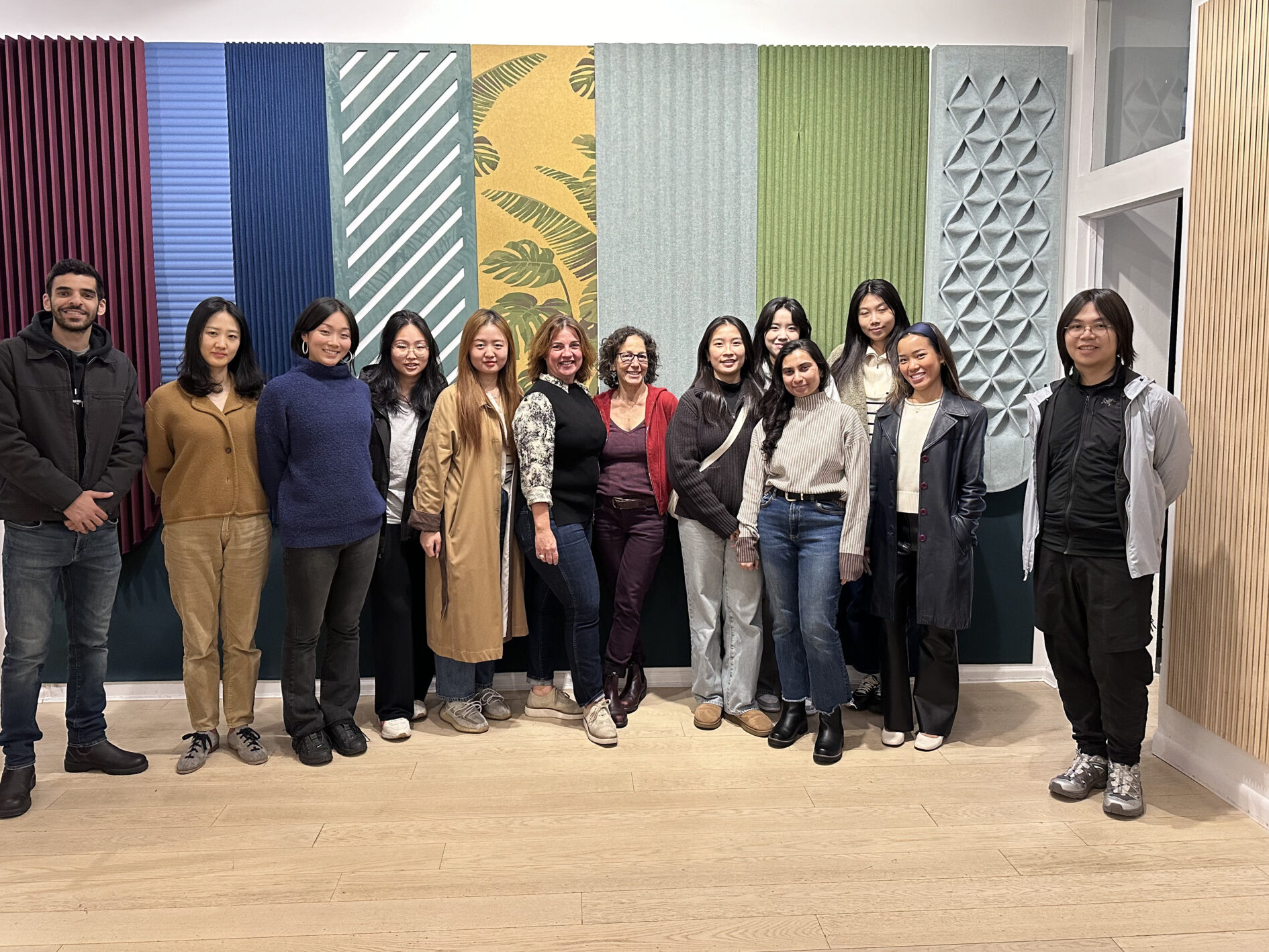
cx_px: 622
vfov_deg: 53.0
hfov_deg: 67.3
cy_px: 439
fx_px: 953
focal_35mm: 26
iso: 250
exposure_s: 1/60
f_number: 1.78
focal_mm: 6.86
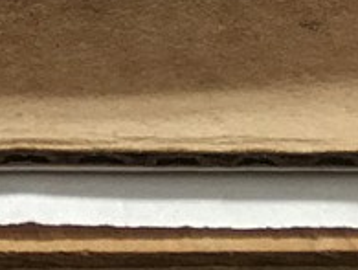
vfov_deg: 7.2
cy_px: -450
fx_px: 1969
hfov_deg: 9.4
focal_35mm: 190
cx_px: -477
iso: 40
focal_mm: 4.15
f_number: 2.2
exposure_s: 1/15
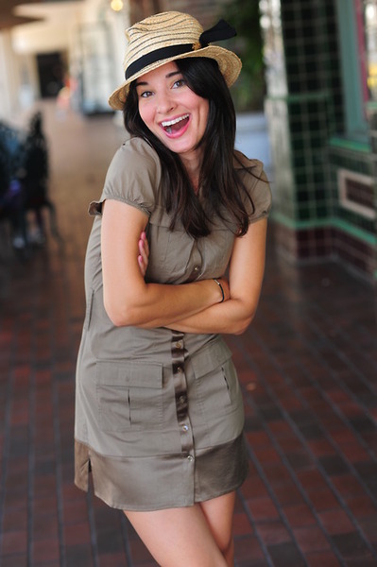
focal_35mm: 85
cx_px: 188
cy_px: 284
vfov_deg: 23.9
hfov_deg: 16.0
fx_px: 1337
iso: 200
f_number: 4
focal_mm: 85
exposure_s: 1/160
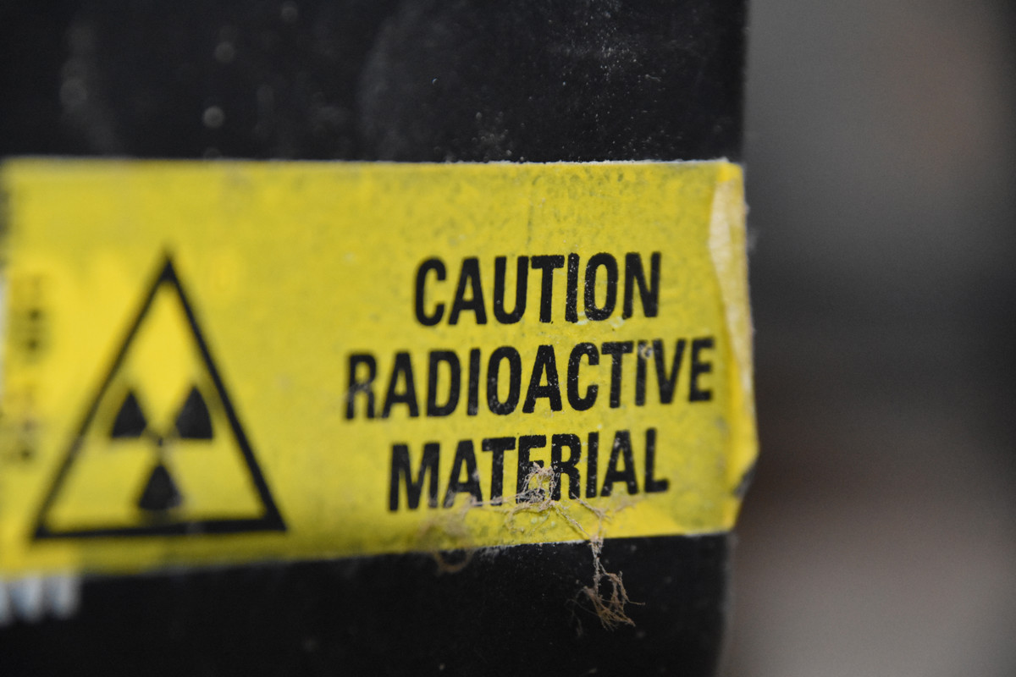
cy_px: 338
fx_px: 12699
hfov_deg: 4.6
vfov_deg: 3.1
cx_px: 508
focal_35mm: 450
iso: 5000
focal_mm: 300
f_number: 6.3
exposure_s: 1/60
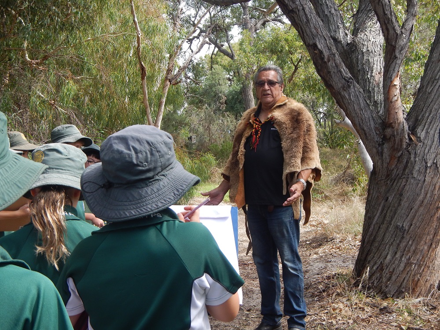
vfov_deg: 28.6
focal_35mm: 51
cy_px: 165
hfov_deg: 37.5
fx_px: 648
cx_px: 220
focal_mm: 9.1
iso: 125
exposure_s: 1/320
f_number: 4.1
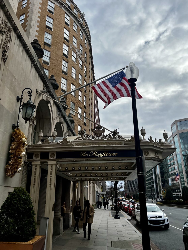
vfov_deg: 65.3
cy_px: 124
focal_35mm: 27
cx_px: 97
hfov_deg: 51.3
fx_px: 196
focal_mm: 5.7
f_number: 1.5
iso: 50
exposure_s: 1/3831
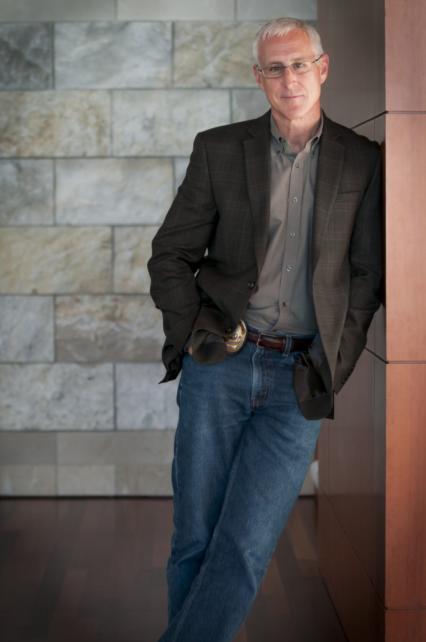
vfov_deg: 18.2
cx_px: 213
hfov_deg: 12.1
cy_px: 321
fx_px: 2002
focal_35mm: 112
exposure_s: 1/80
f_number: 2.8
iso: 400
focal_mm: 75
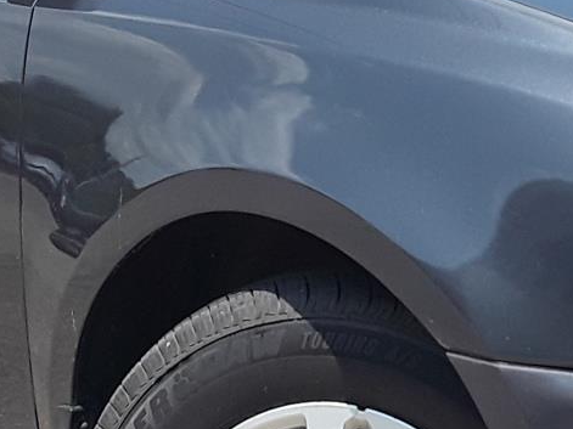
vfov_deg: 13.5
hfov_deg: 17.8
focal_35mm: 110
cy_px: 220
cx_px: 443
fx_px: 1820
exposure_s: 1/934
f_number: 1.9
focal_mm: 2.91
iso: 40
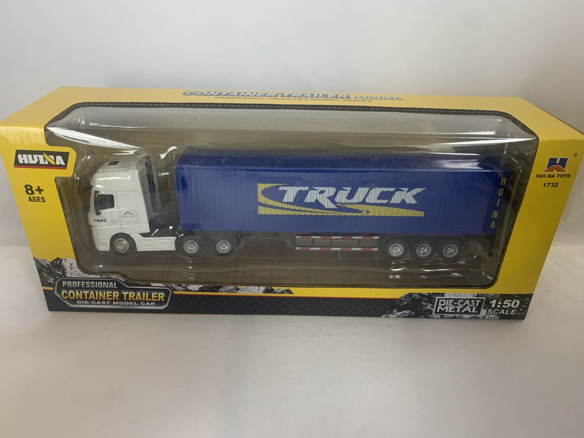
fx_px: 439
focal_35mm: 26
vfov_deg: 53.1
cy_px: 219
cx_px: 292
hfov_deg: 67.3
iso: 200
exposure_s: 1/60
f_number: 1.8
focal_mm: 4.25
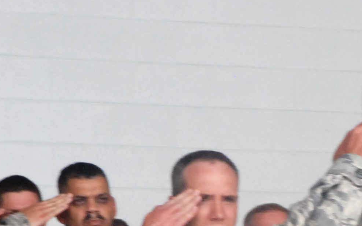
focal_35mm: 299
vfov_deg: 4.3
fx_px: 2949
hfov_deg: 6.9
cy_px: 434
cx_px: 486
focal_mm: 50
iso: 800
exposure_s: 1/200
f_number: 13
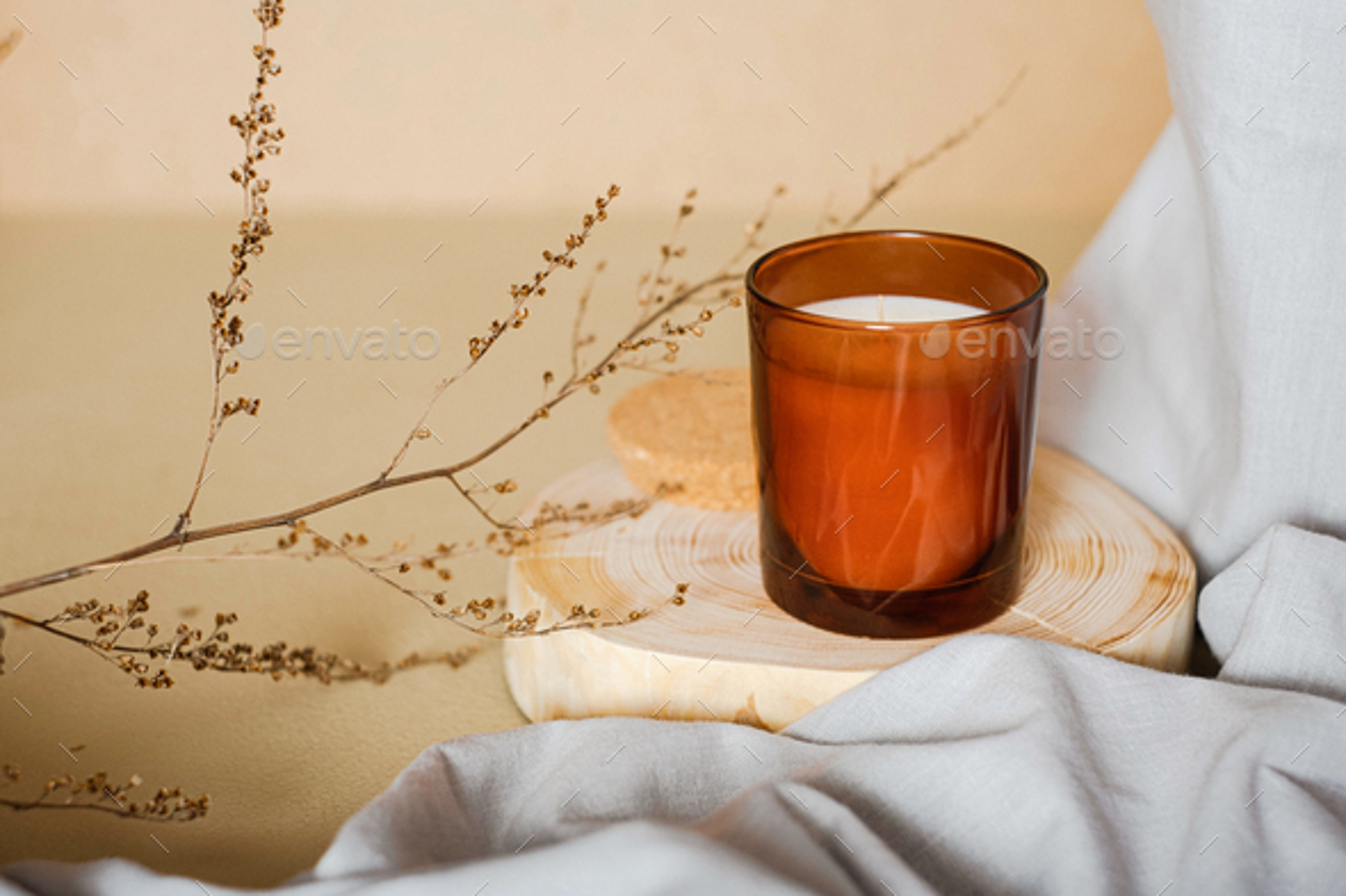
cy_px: 448
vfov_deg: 25.5
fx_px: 1981
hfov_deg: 37.5
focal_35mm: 53
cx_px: 673
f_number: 2.8
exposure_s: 1/180
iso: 100
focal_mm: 35
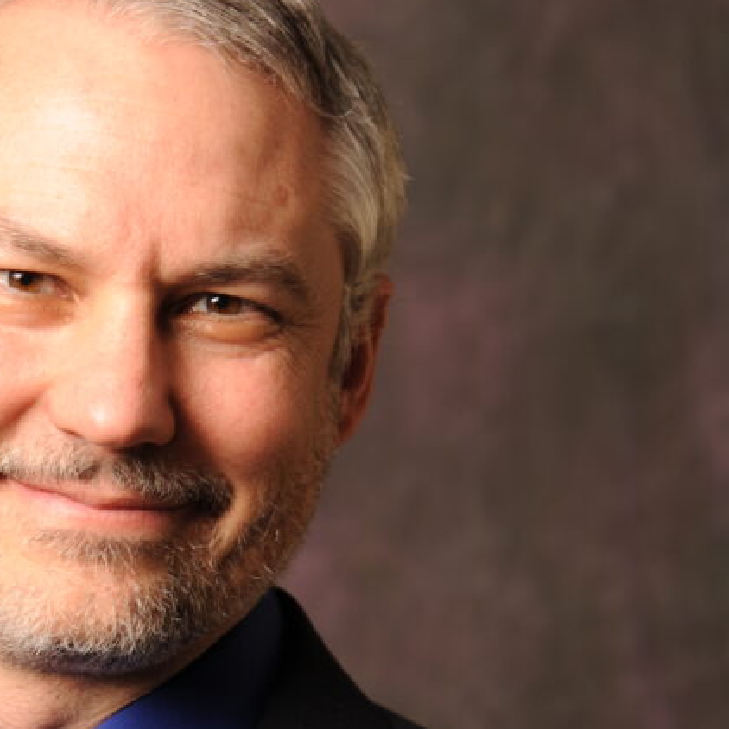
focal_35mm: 175
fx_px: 4170
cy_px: 517
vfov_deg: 10.0
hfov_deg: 10.0
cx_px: 148
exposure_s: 1/250
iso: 200
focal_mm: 85
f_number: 6.3
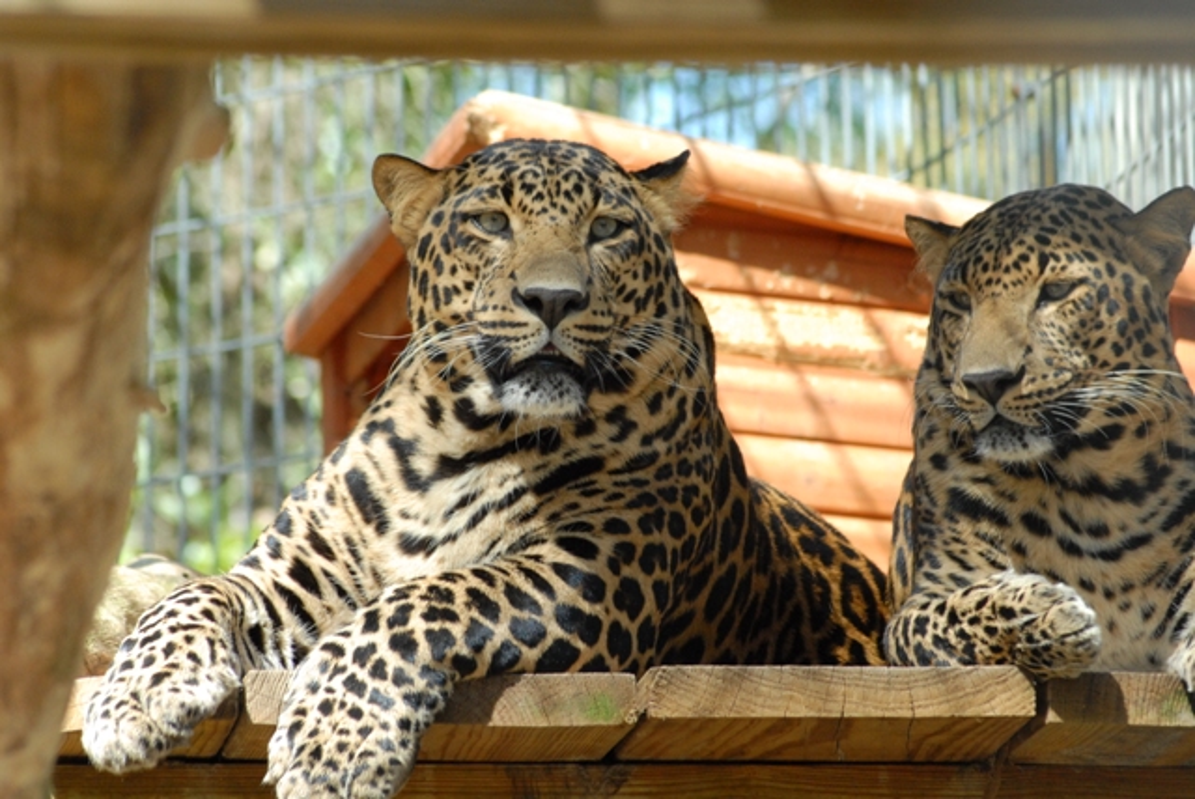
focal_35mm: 270
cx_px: 598
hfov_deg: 7.6
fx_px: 8970
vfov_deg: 5.1
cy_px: 400
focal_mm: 180
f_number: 8
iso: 800
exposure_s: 1/250
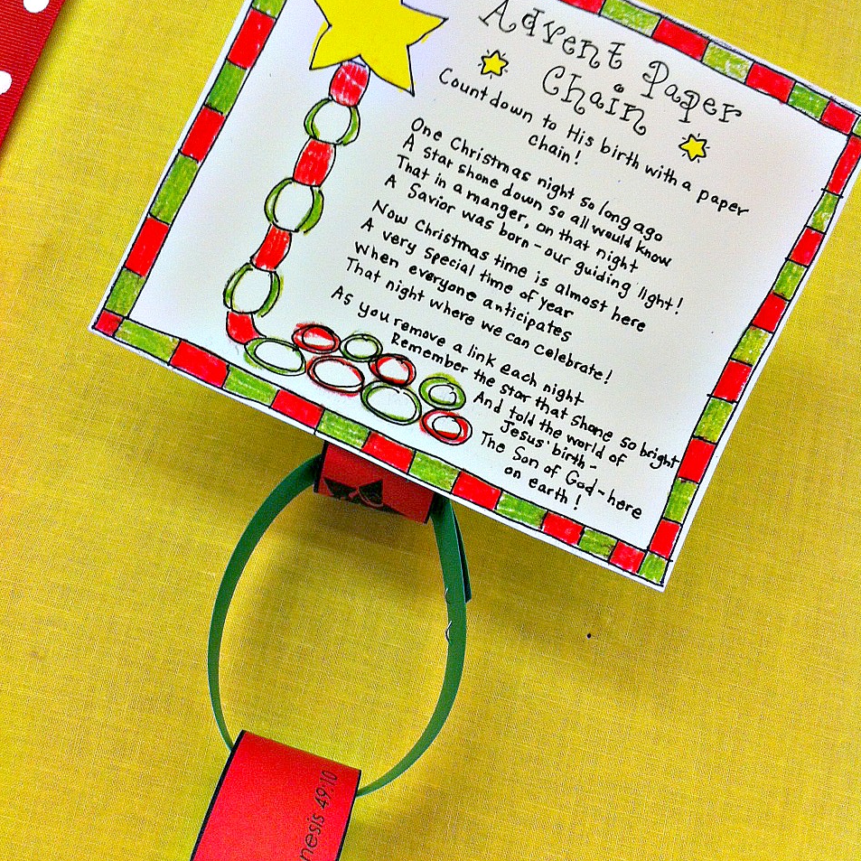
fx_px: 1182
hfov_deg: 40.0
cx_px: 425
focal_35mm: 42
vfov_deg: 40.0
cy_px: 374
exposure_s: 1/30
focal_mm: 3.85
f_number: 2.8
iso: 80
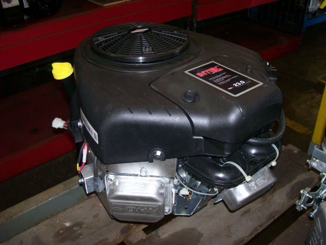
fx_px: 339
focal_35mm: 36
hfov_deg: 51.4
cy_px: 122
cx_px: 163
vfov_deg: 39.7
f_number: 2.7
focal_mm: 6
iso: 80
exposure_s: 1/64
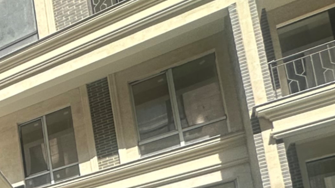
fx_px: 524
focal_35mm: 59
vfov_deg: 16.4
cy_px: 356
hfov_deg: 21.4
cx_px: -281
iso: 40
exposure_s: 1/415
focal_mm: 2.22
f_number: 2.2
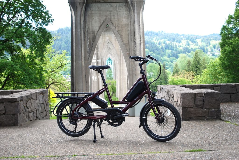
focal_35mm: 42
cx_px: 120
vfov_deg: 32.0
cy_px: 80
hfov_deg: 46.3
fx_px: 279
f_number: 4.5
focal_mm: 28
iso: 200
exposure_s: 1/200
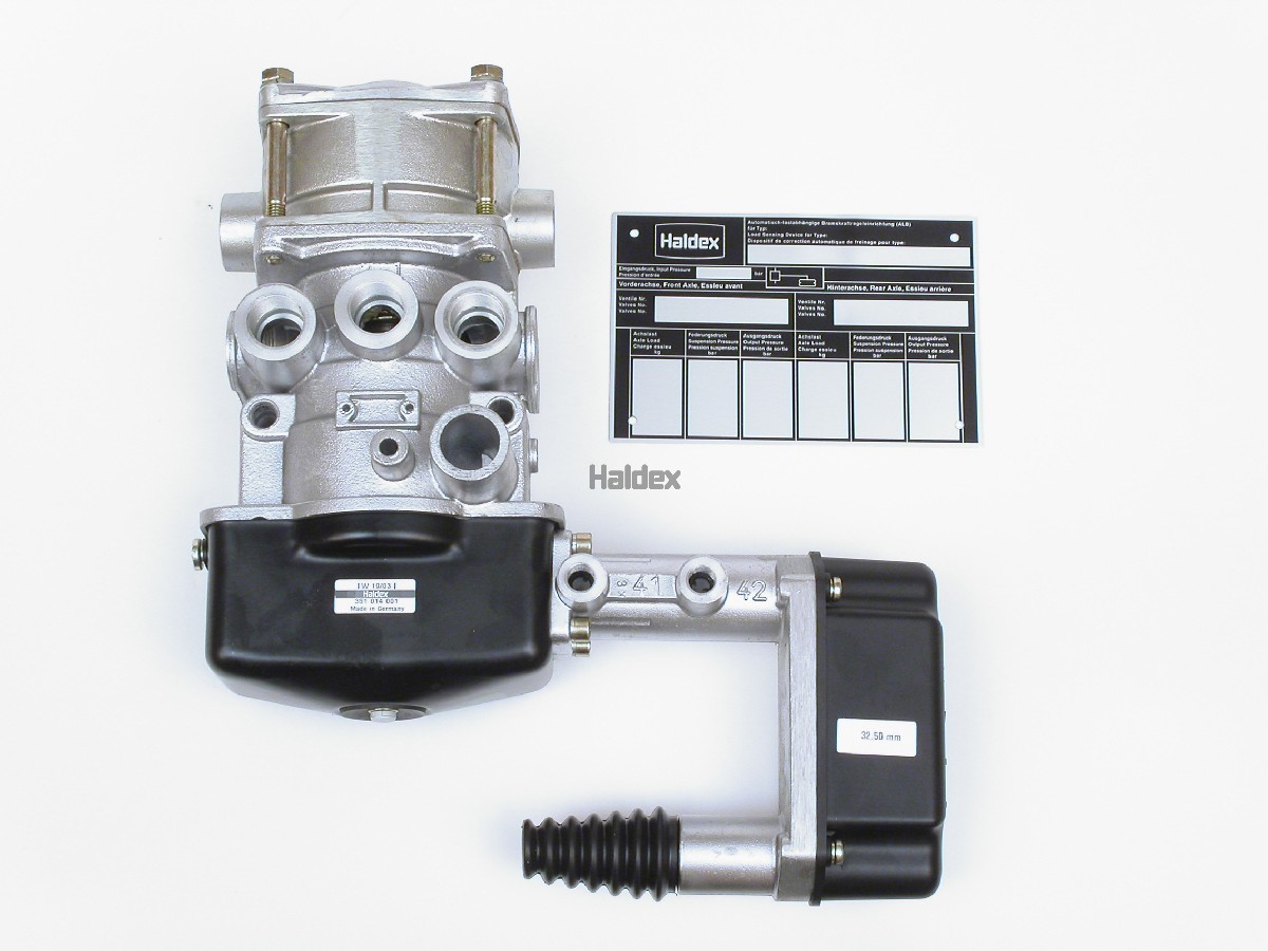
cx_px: 634
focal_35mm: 60
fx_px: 2198
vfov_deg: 24.4
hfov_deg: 32.2
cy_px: 476
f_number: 6.7
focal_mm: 12.5
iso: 100
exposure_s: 1.5
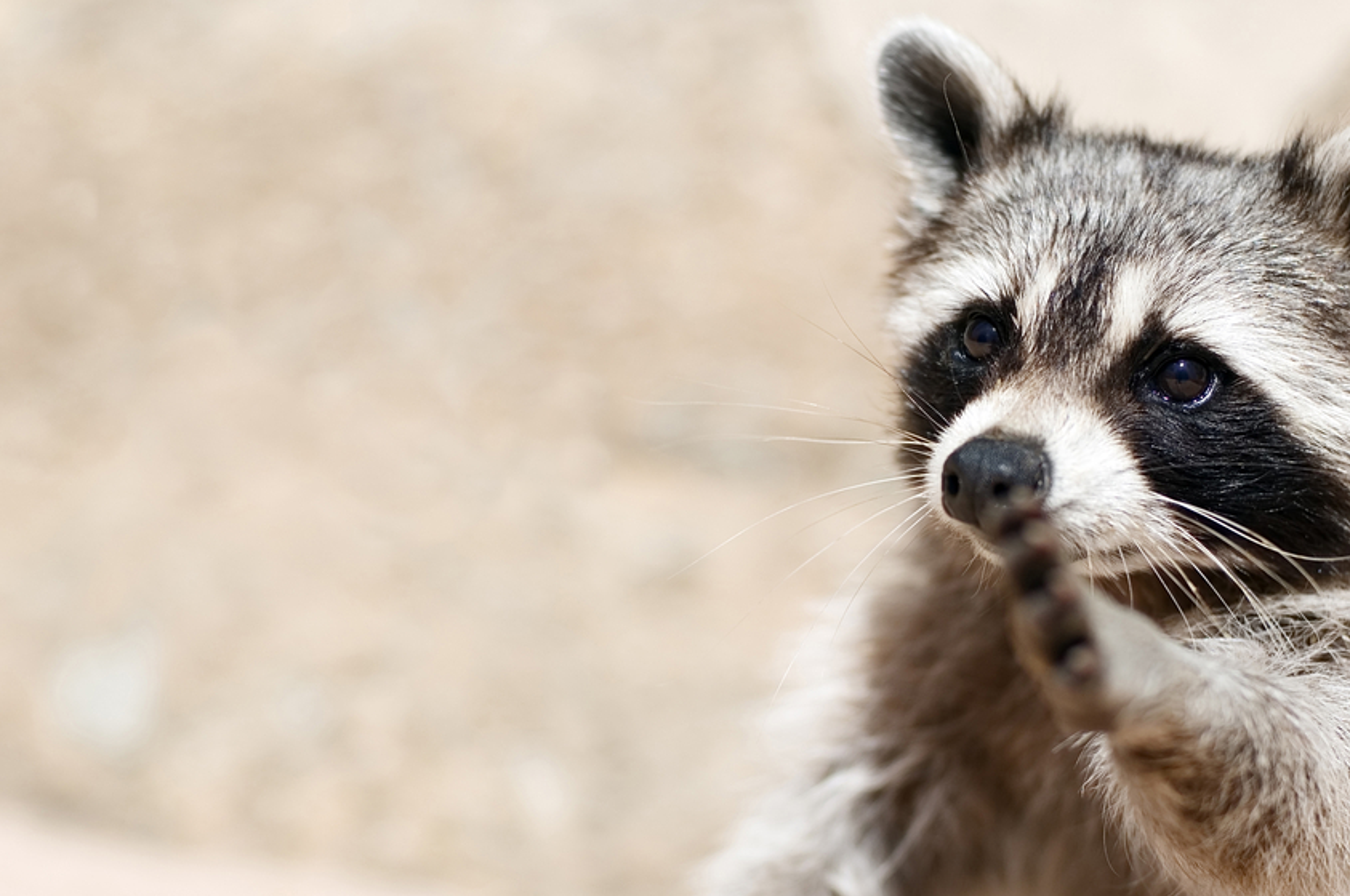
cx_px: 764
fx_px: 3334
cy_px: 513
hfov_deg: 22.9
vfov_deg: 15.3
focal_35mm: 89
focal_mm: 50
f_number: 2.4
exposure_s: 1/4000
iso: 200
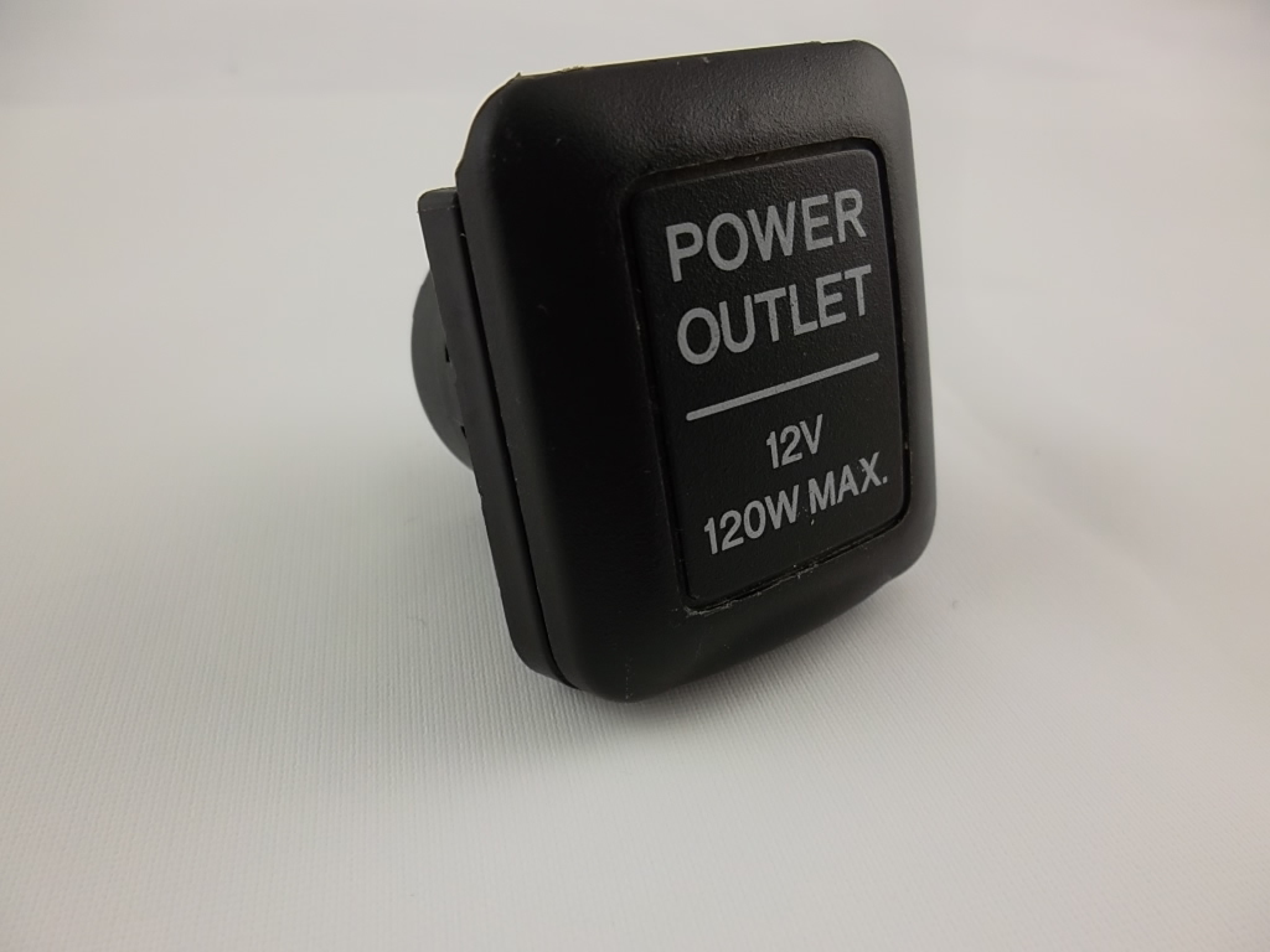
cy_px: 476
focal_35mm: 27
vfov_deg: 51.4
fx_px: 991
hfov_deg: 65.3
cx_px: 635
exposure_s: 1/45
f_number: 3.5
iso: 80
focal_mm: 4.9
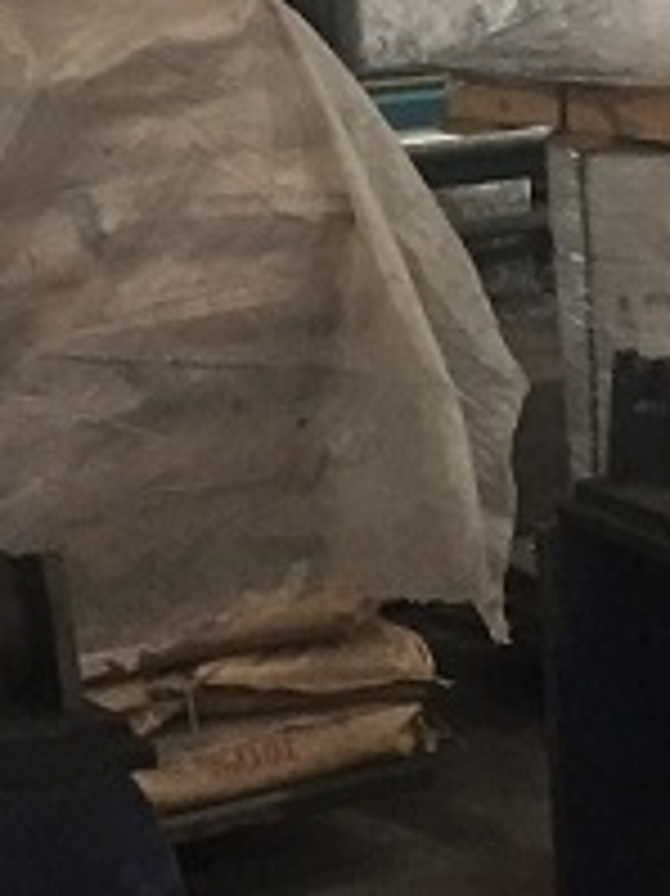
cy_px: 554
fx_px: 3772
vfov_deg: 13.5
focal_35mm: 146
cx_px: 598
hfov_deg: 10.1
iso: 250
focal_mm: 4.15
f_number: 2.2
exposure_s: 1/25
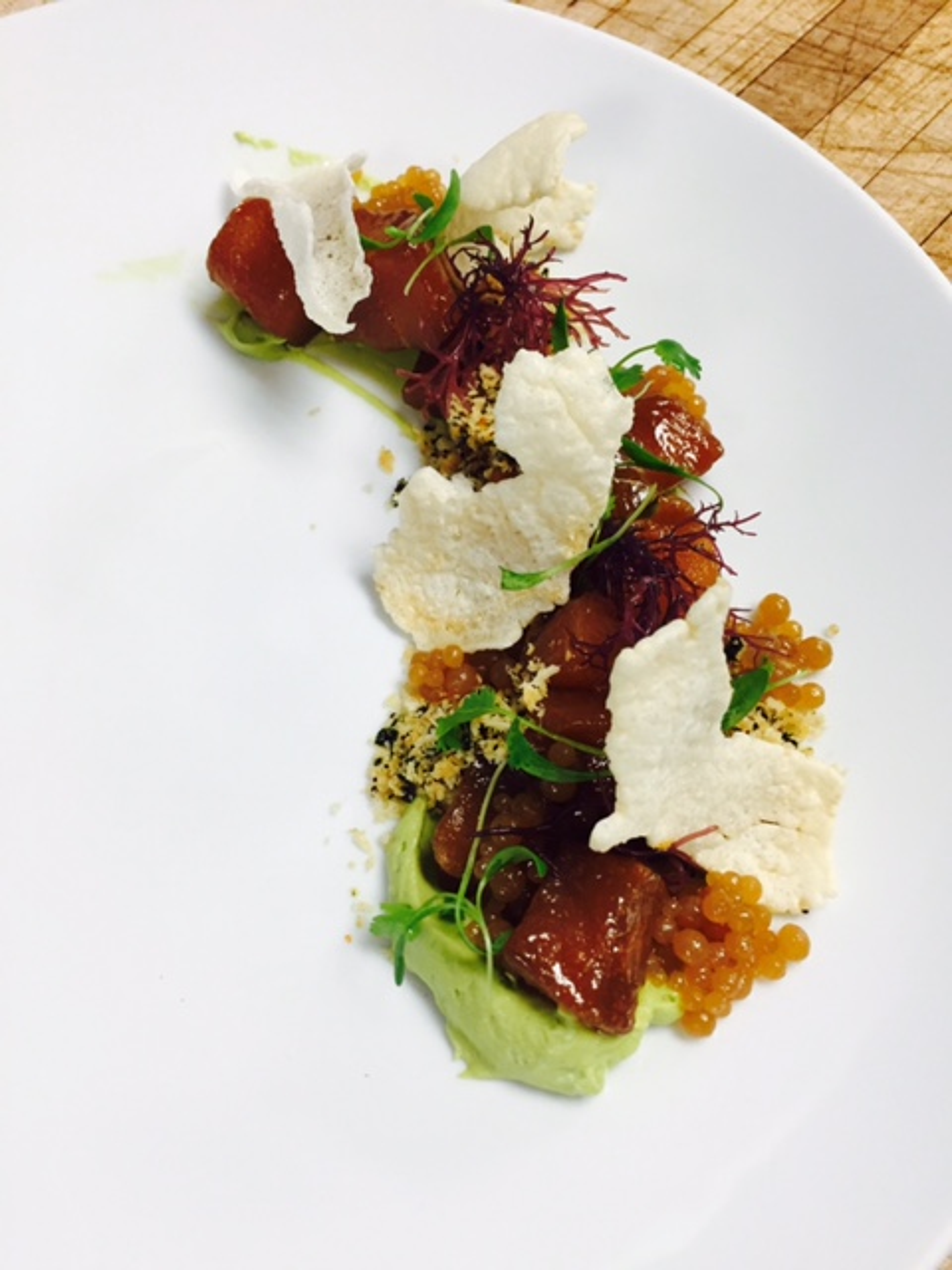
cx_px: 476
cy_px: 635
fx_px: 1063
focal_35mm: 29
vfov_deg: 61.7
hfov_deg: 48.2
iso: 50
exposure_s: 1/30
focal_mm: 4.15
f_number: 2.2
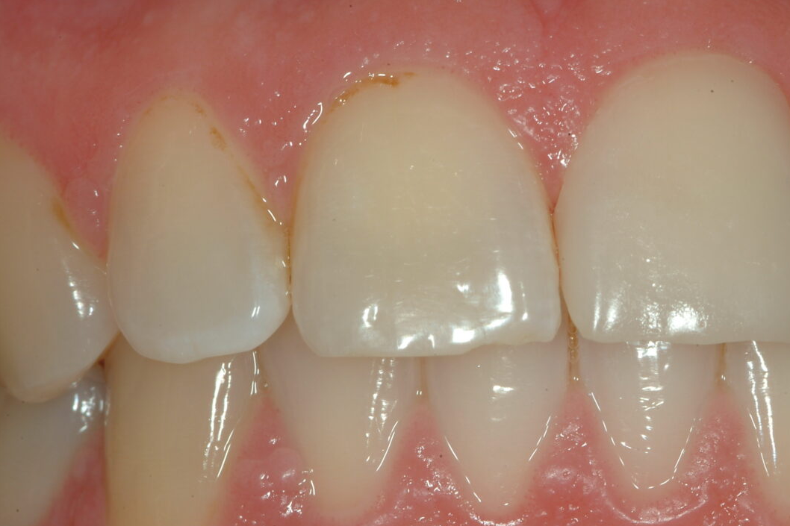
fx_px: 5018
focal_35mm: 229
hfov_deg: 9.0
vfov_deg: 6.0
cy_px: 226
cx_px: 547
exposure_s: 1/60
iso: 200
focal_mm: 105
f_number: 32
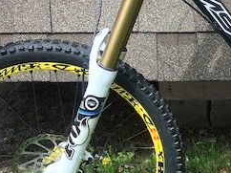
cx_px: 286
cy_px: 95
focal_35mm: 96
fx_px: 640
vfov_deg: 15.4
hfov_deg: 19.2
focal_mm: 4.15
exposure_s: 1/461
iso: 32
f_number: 2.2
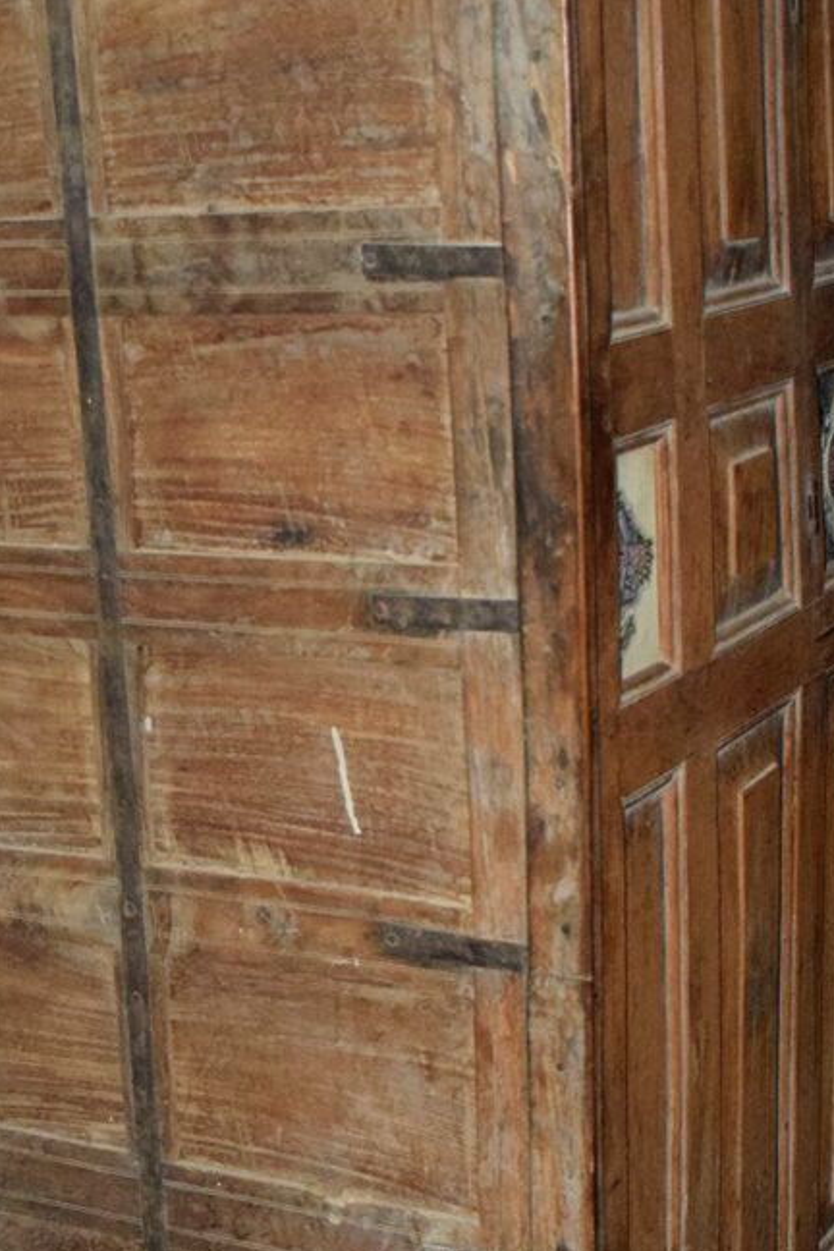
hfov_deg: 18.2
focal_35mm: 75
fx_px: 2606
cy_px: 695
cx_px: 355
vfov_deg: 27.0
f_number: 3.5
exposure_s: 1/60
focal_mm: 20
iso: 3200
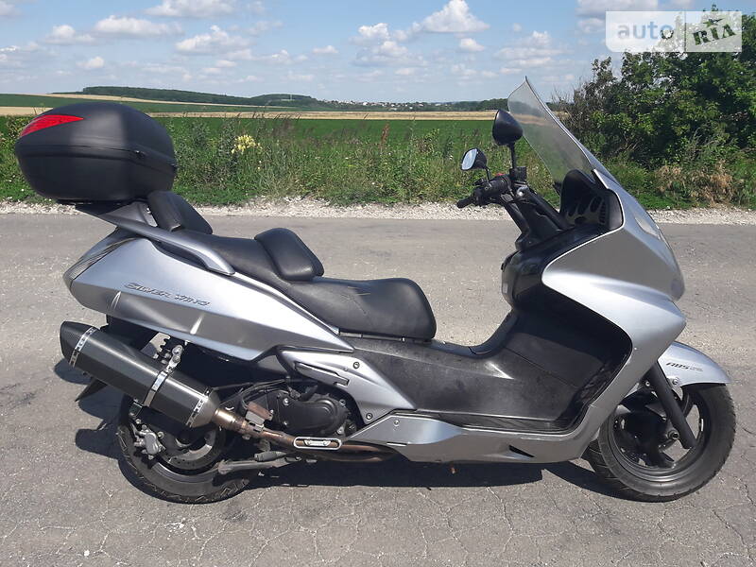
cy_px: 284
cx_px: 378
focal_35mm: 28
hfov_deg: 63.4
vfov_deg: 49.7
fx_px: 612
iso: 40
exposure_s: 1/1751
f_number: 1.9
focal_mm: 3.7
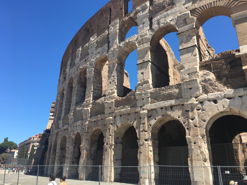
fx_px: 207
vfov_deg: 48.2
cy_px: 92
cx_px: 124
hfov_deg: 61.7
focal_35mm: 29
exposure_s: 1/962
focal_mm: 4.15
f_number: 2.2
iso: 25
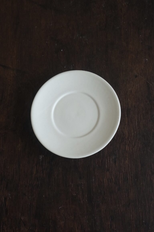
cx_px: 77
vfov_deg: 50.7
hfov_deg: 35.1
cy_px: 116
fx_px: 244
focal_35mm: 38
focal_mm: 25.6
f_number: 8
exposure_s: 1/160
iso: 3200
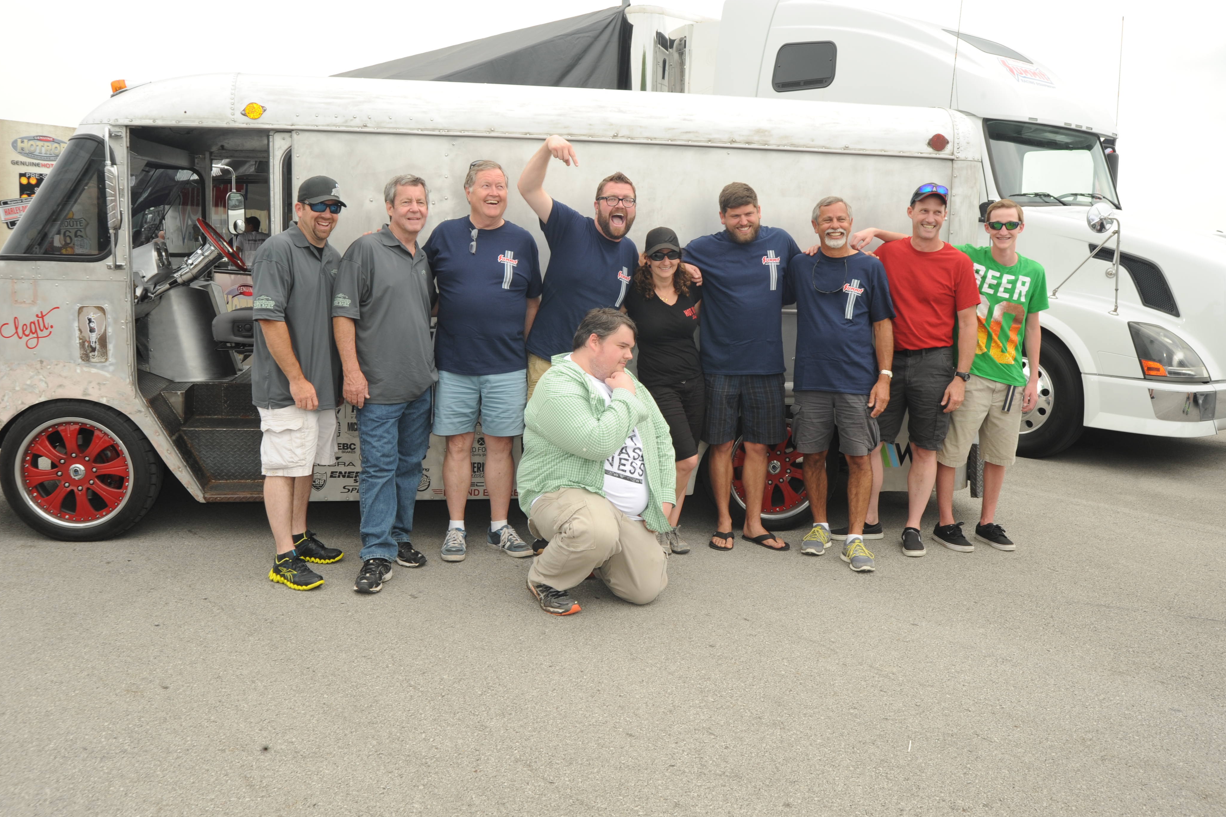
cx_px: 615
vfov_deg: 40.0
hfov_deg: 57.2
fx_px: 1124
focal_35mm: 33
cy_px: 419
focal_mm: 32
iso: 250
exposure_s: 1/80
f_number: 16
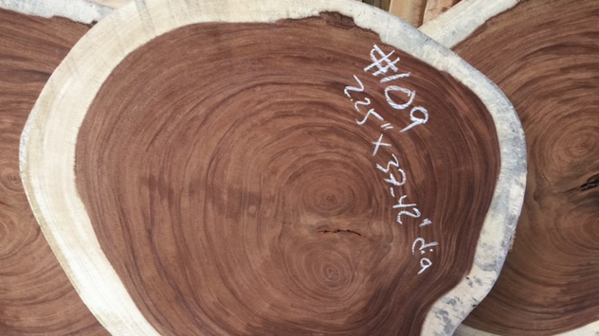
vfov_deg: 36.6
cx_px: 297
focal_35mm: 32
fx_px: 508
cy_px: 184
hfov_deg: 61.0
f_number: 2.2
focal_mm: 4.15
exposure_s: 1/15
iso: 40
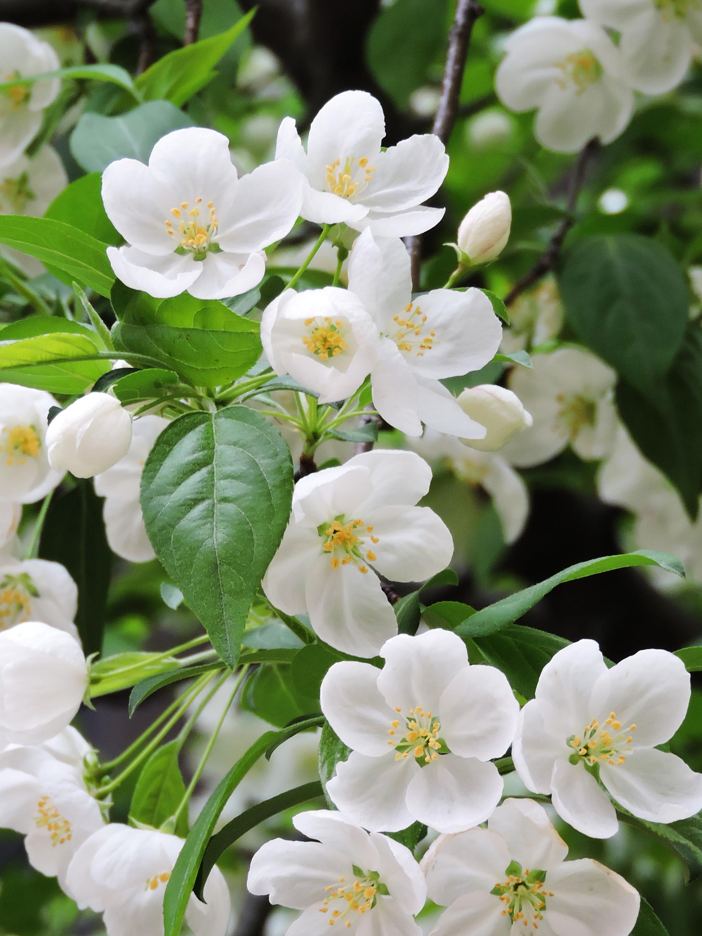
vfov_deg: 5.6
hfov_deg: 4.2
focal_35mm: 352
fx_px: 9518
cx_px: 431
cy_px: 686
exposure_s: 1/60
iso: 110
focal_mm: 39.4
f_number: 5.3
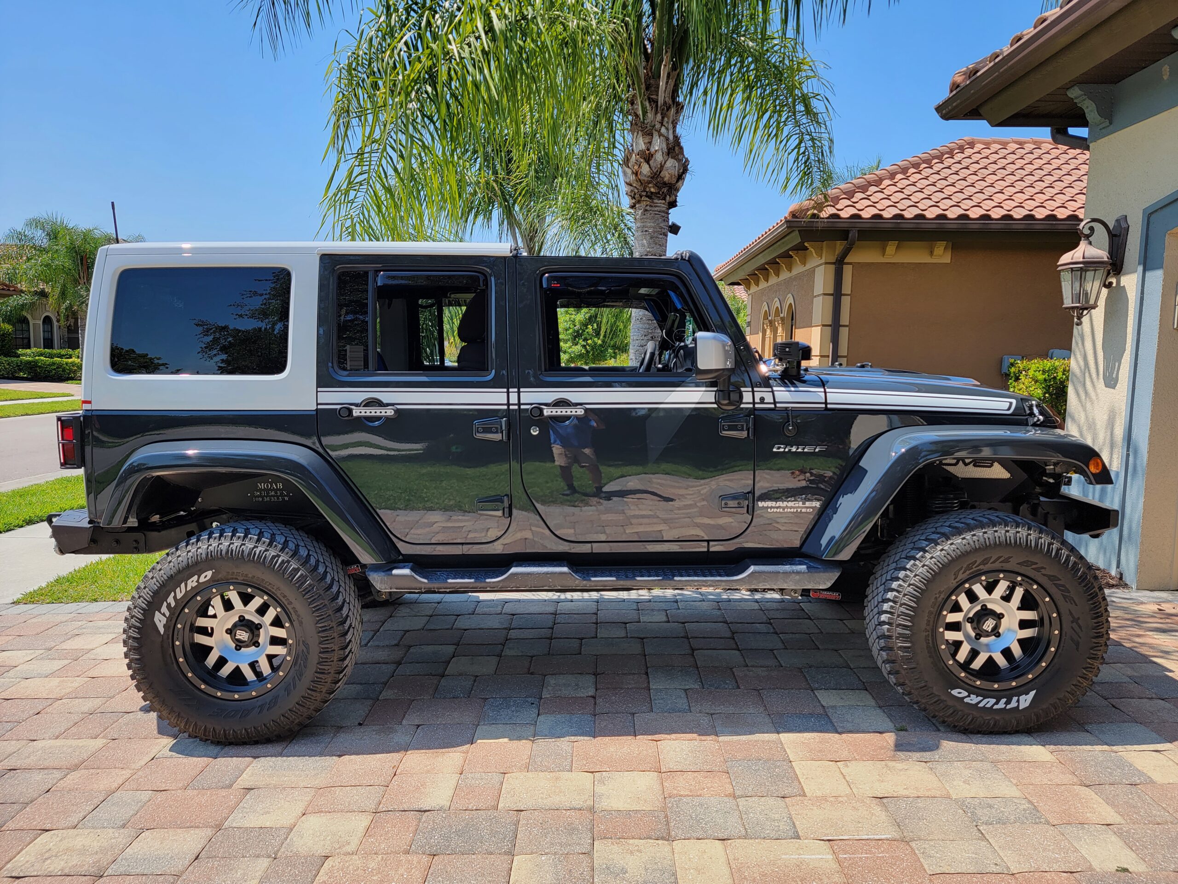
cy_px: 442
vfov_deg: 56.8
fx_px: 817
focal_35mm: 24
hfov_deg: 71.6
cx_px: 589
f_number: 1.8
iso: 16
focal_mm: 6.7
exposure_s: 1/532
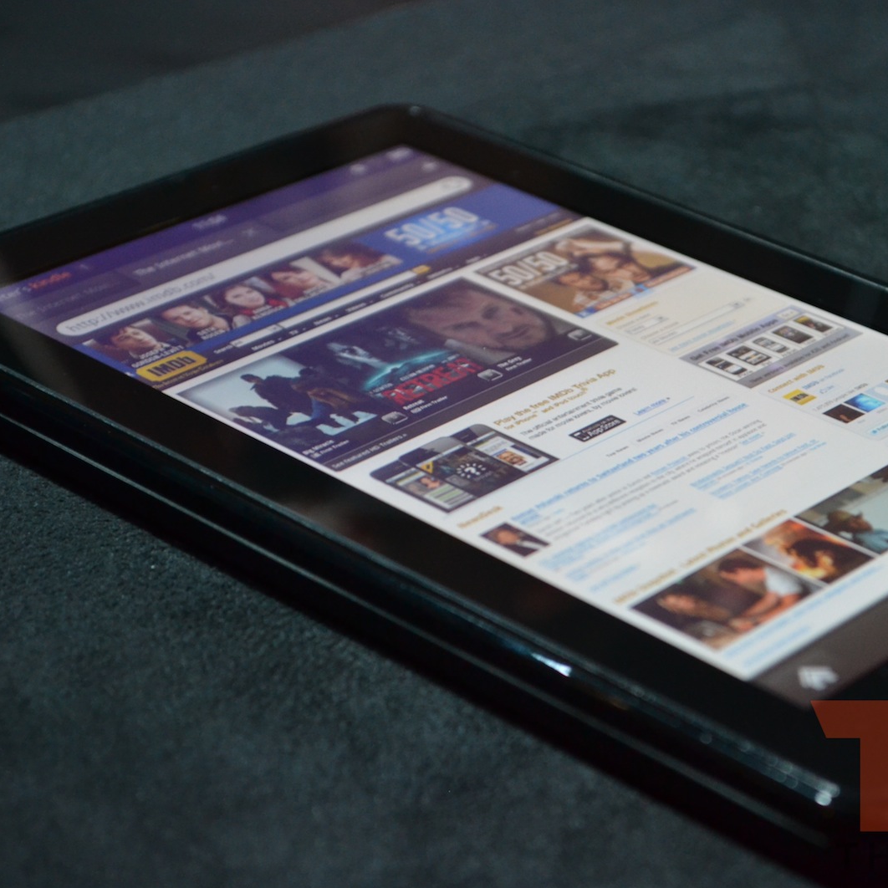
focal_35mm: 106
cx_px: 587
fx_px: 3066
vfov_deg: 16.5
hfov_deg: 16.4
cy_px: 445
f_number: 5.6
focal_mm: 55
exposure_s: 1/60
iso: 1600
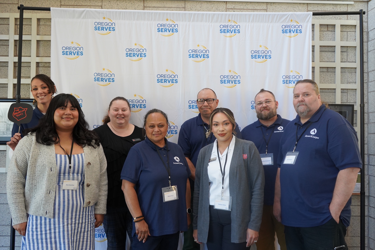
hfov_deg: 58.7
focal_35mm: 32
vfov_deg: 41.1
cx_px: 188
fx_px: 333
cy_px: 125
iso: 2000
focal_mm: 32
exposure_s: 1/160
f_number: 4
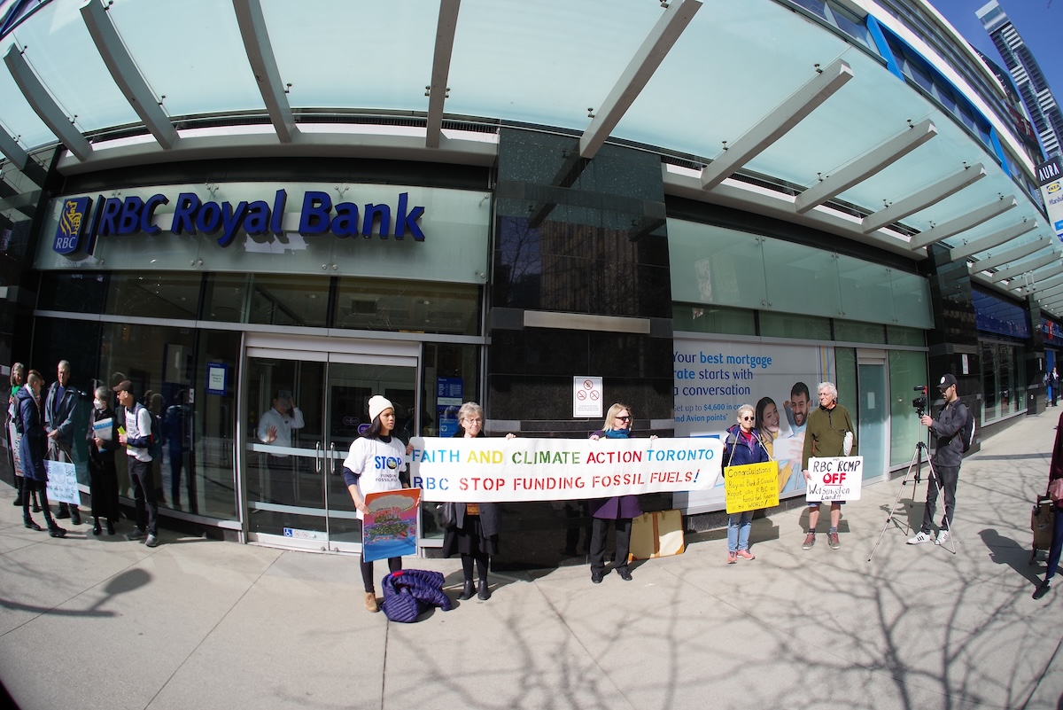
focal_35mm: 17
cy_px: 355
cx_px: 532
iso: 200
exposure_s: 1/320
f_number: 7.1
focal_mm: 17
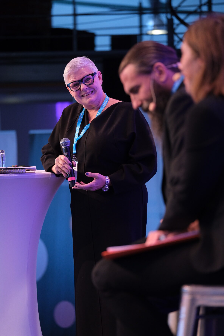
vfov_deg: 9.8
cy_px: 168
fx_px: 1960
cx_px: 112
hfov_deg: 6.5
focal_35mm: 210
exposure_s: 1/200
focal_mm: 140
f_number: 2.8
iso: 1250
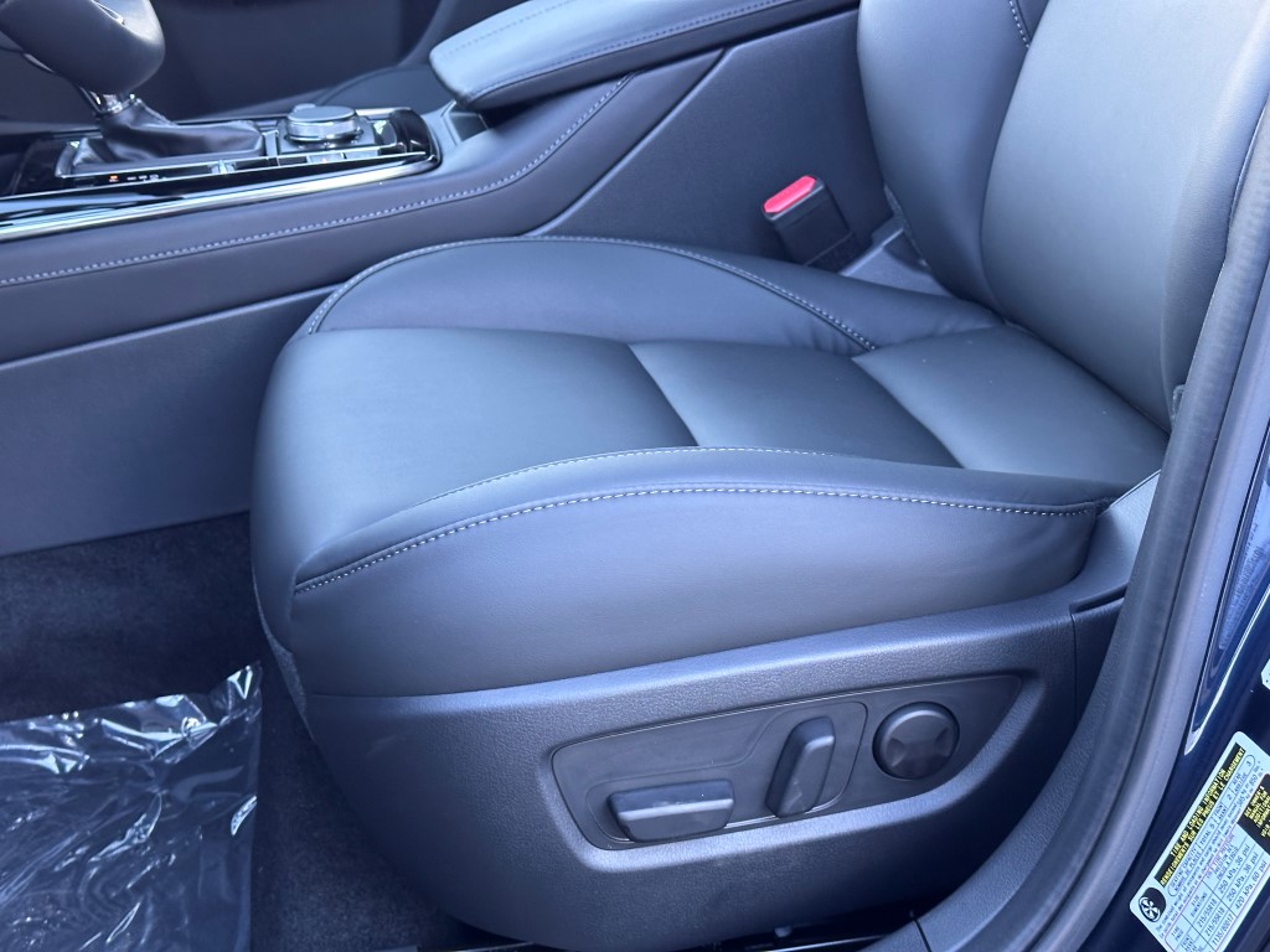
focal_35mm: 48
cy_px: 476
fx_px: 1761
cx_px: 635
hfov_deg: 39.7
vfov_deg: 30.3
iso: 250
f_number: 1.78
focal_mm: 6.86
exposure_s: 1/60
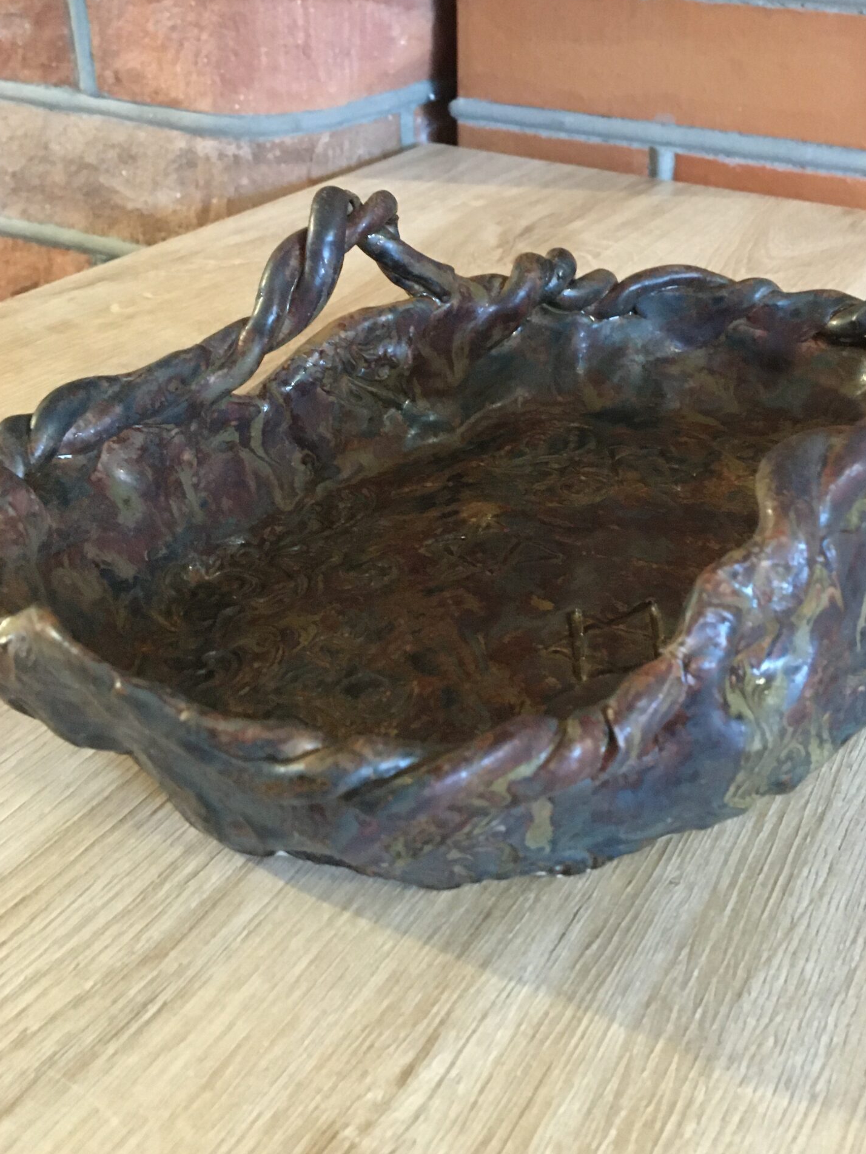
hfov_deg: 36.6
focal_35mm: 39
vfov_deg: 47.5
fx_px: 1301
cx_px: 539
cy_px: 437
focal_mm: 4.15
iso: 500
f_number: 2.2
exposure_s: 1/17
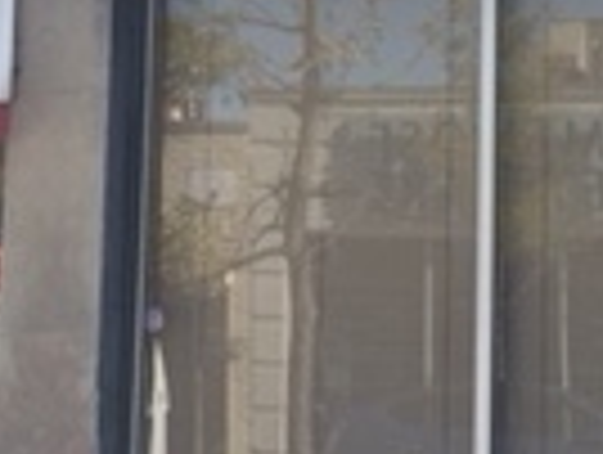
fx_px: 2408
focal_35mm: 138
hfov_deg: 14.2
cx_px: 423
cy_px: -45
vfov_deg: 10.6
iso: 32
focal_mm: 4.15
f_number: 2.2
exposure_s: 1/682
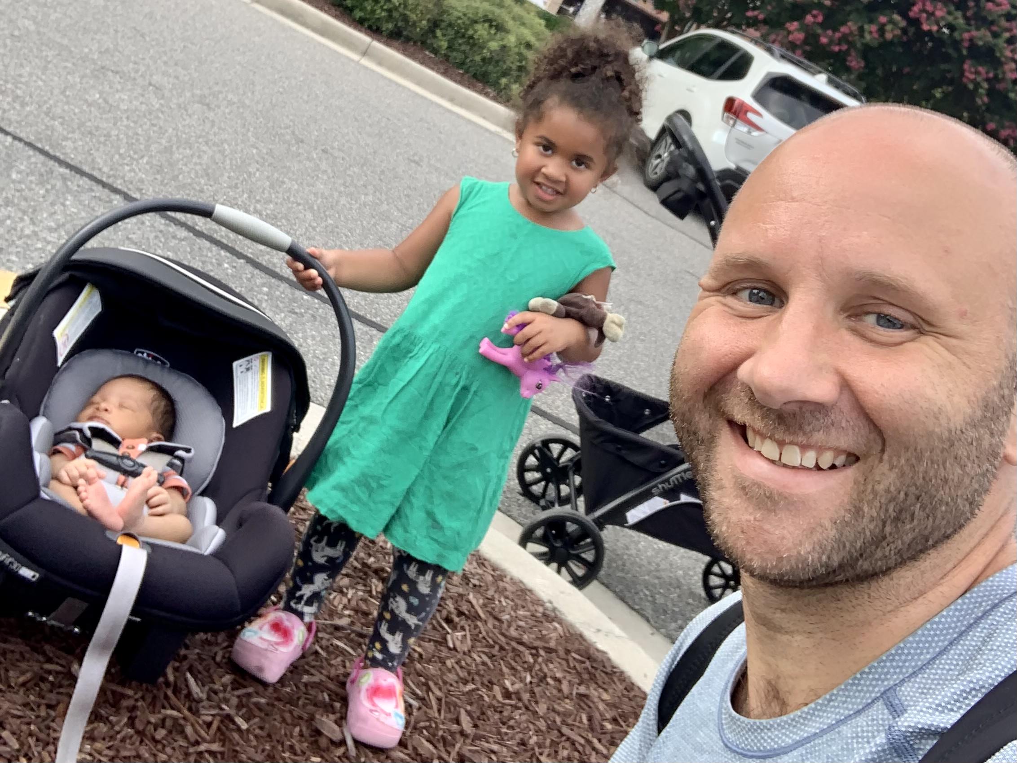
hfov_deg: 56.8
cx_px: 508
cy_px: 382
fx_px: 940
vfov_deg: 44.2
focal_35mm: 32
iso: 16
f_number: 2.2
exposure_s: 1/243
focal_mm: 2.87
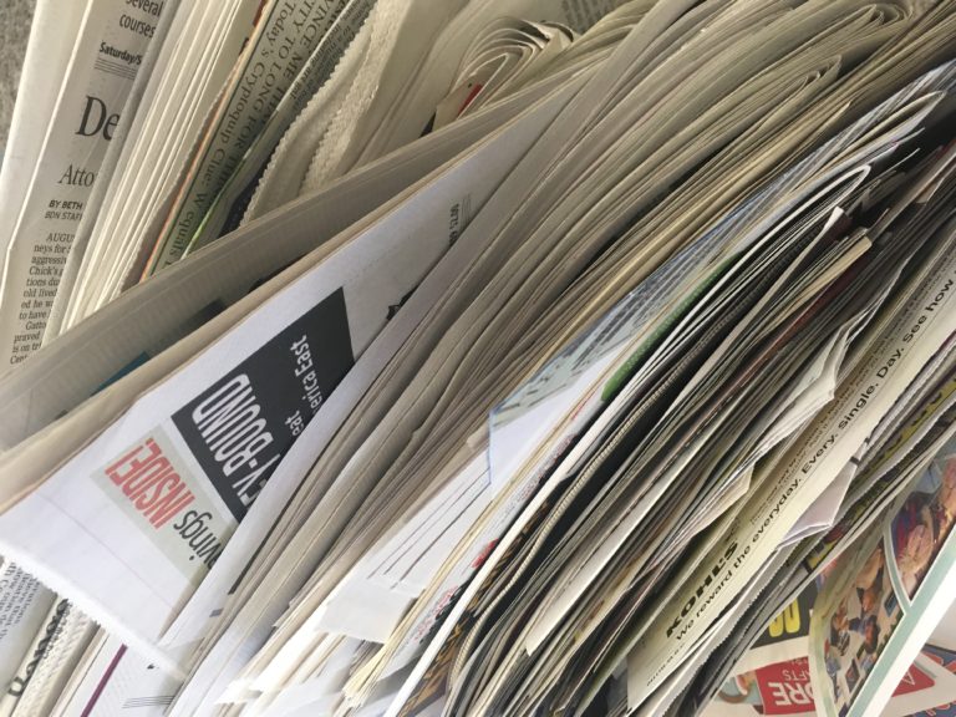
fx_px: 801
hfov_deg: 61.7
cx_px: 478
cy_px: 358
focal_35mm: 29
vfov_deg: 48.2
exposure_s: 1/30
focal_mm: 4.15
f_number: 2.2
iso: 100
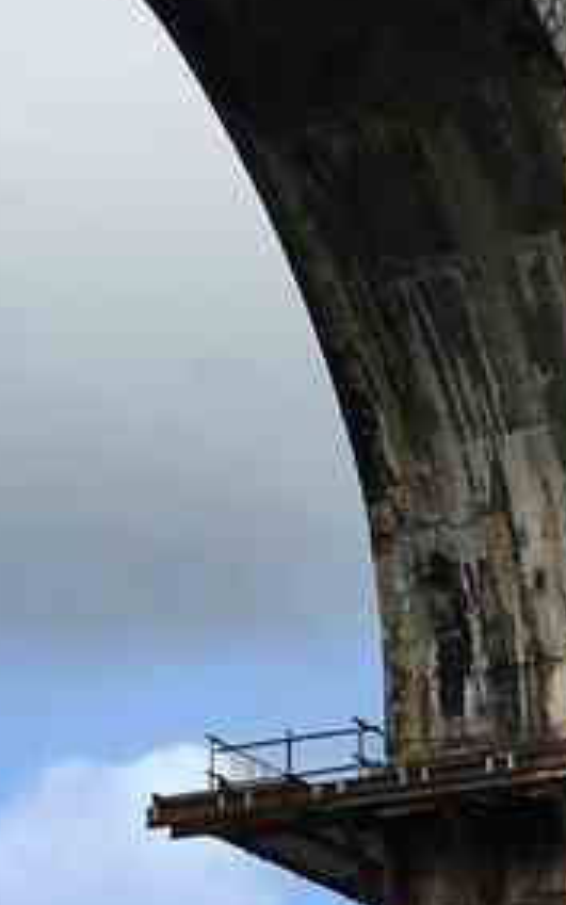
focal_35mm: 116
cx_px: 887
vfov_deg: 16.9
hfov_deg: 10.8
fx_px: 2861
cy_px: 1177
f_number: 2.2
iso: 25
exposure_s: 1/1012
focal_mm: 4.15
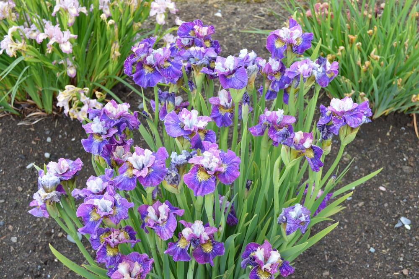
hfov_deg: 37.9
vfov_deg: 25.7
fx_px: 611
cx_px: 210
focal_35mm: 52
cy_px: 140
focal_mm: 35
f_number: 8
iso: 400
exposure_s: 1/125
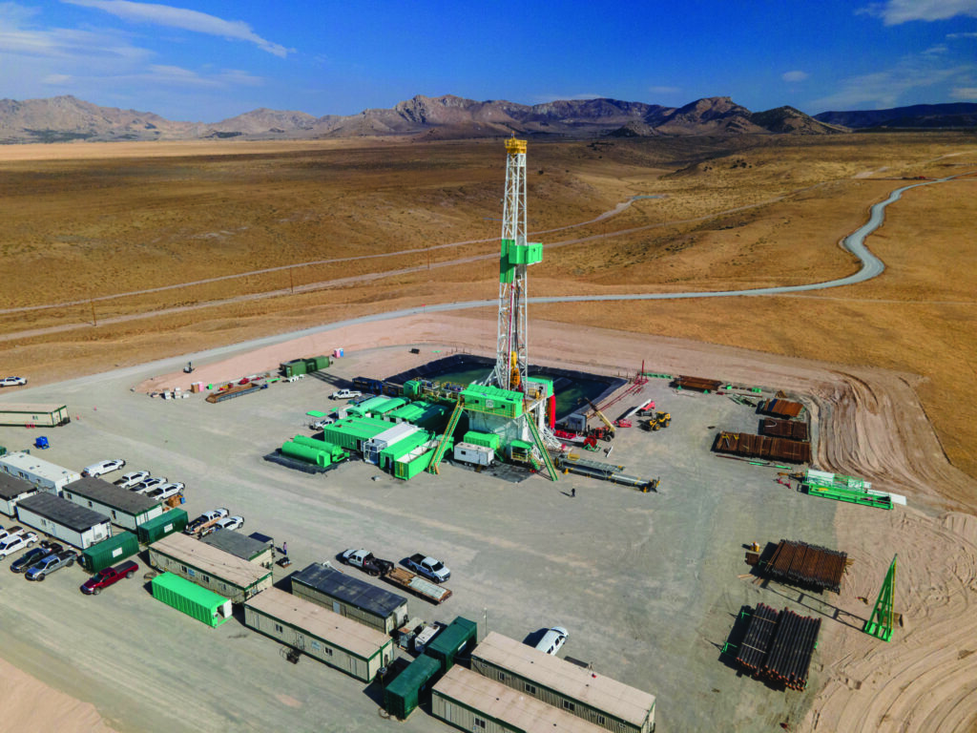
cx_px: 488
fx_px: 677
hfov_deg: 71.6
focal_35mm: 24
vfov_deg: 56.8
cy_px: 366
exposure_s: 1/13
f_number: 2.8
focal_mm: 4.5
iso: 210
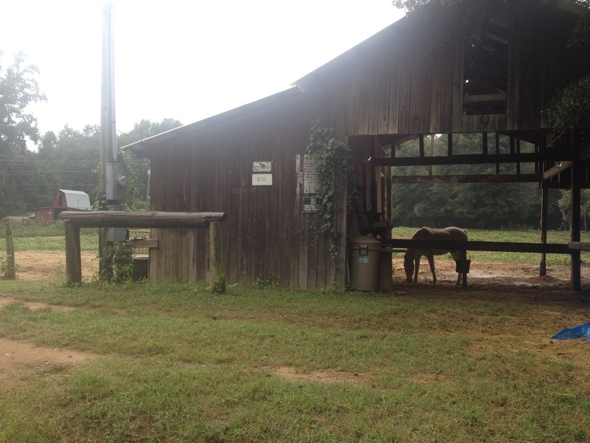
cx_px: 295
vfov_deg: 40.7
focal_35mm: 35
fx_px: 597
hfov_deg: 52.6
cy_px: 222
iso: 50
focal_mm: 4.28
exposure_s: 1/179
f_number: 2.4
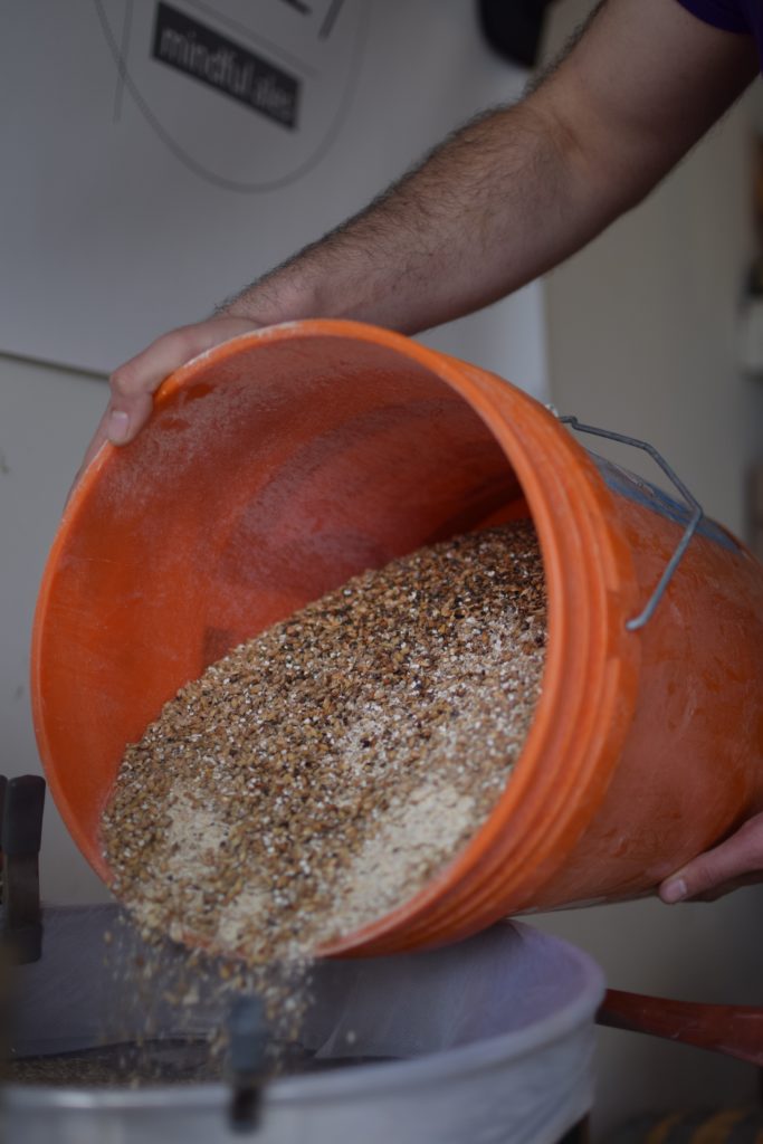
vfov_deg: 37.8
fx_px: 1668
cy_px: 572
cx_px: 382
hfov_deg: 25.8
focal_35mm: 52
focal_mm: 35
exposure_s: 1/250
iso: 200
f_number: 2
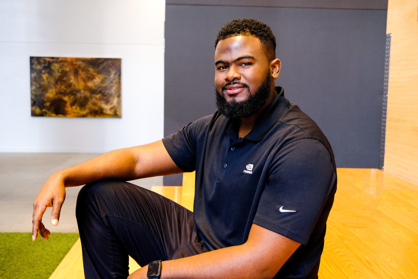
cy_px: 140
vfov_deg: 34.2
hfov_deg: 49.6
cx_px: 209
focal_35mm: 39
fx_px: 453
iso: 2000
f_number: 4.5
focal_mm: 26
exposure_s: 1/80
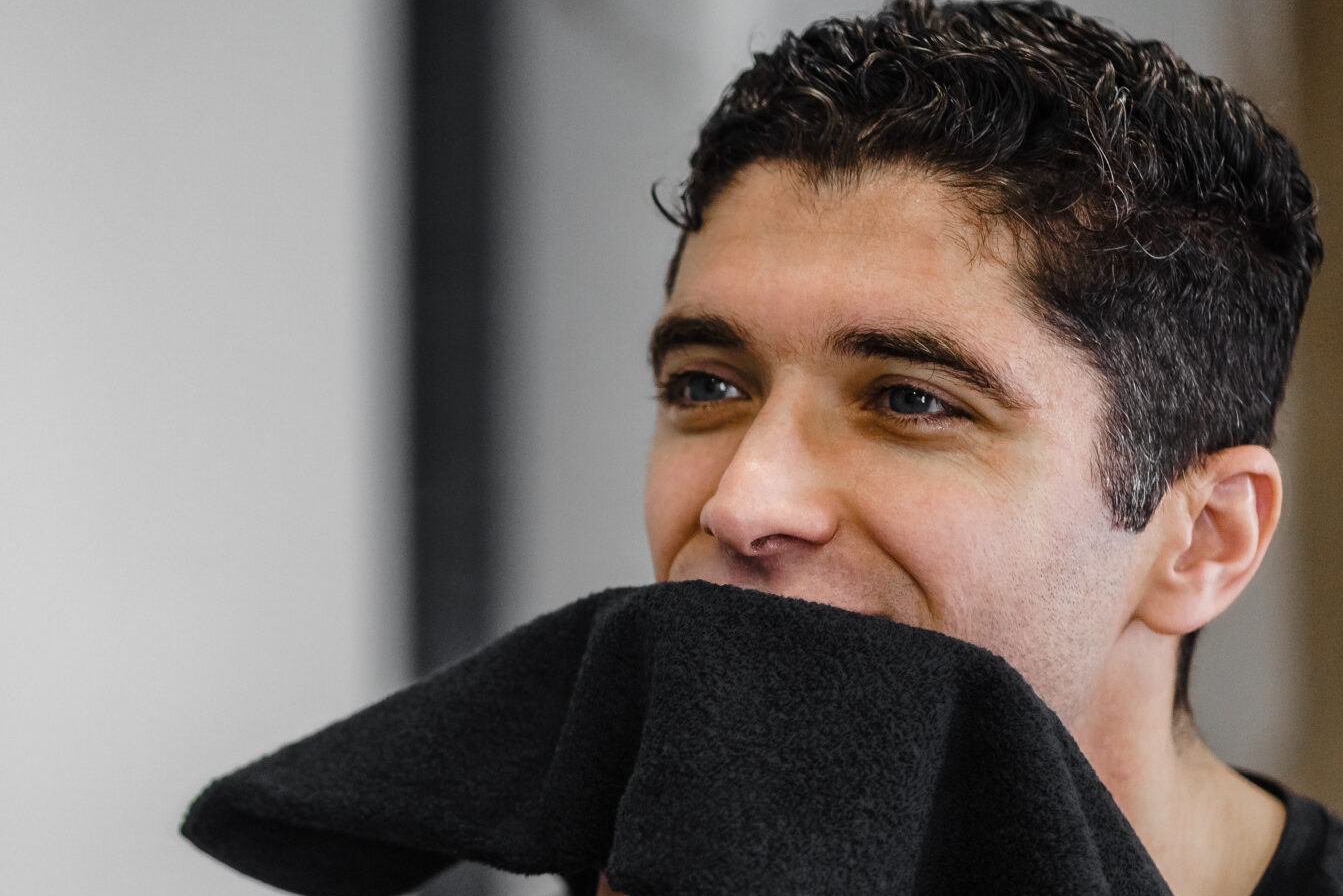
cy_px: 642
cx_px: 144
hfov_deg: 12.6
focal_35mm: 162
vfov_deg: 8.5
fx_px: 6044
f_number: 1.8
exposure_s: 1/500
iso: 1600
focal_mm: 85
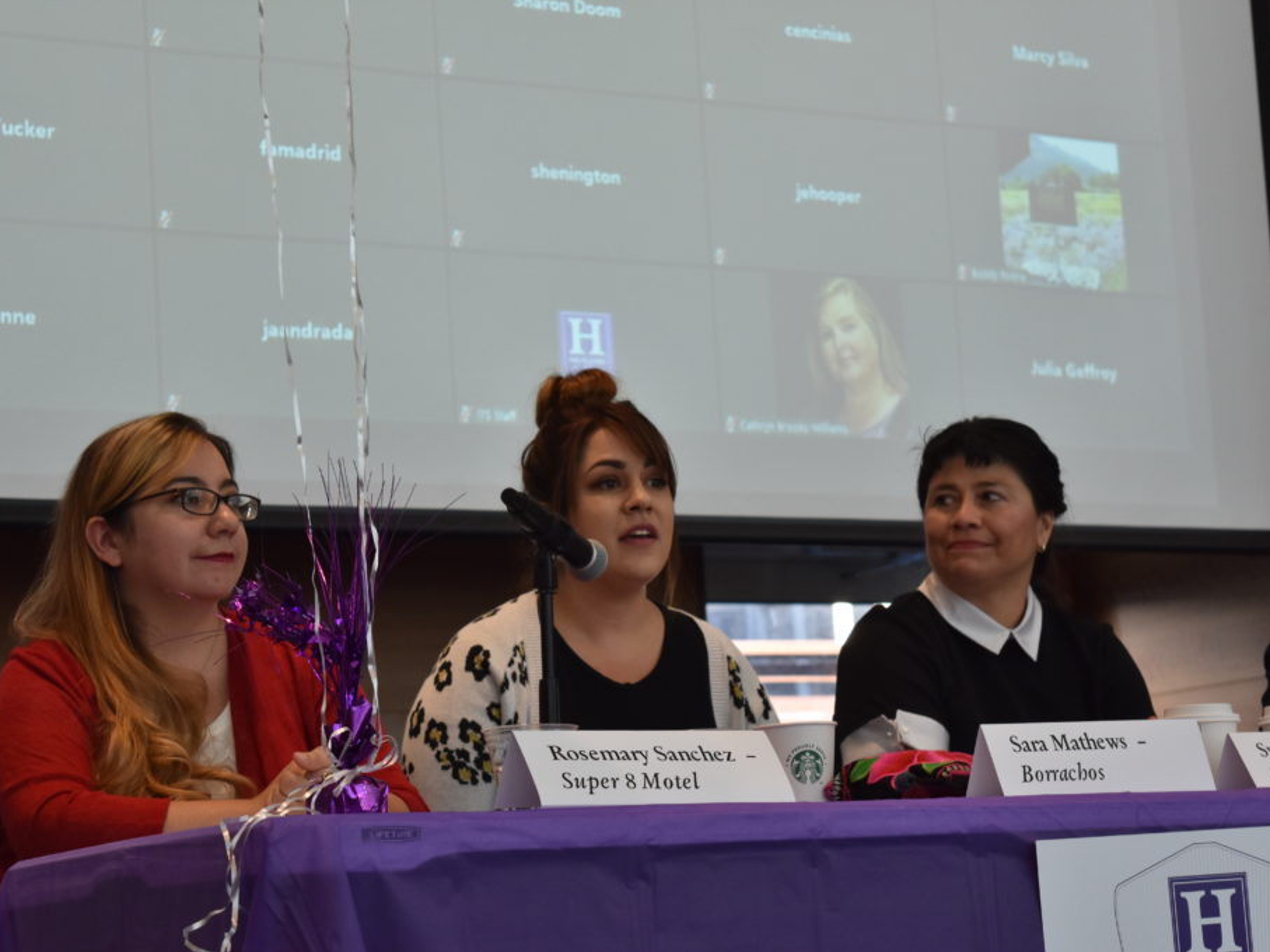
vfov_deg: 16.5
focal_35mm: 90
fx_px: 3285
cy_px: 475
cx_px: 571
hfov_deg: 21.9
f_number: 5.6
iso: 800
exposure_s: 1/125
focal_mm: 55
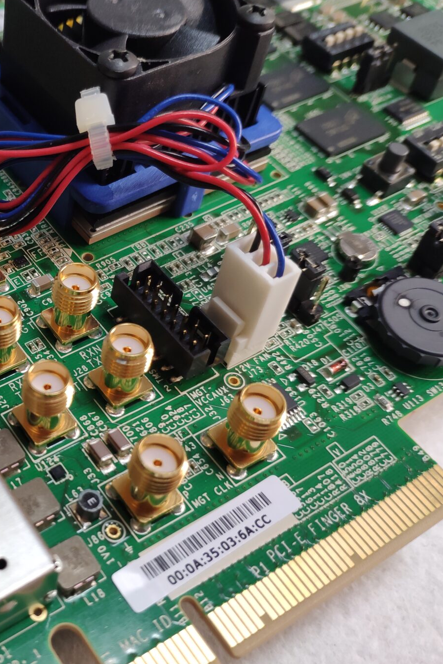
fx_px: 609
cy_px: 341
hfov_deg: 35.6
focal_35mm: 33
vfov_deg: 57.2
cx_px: -14
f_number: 1.8
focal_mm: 4.22
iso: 241
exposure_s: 1/100
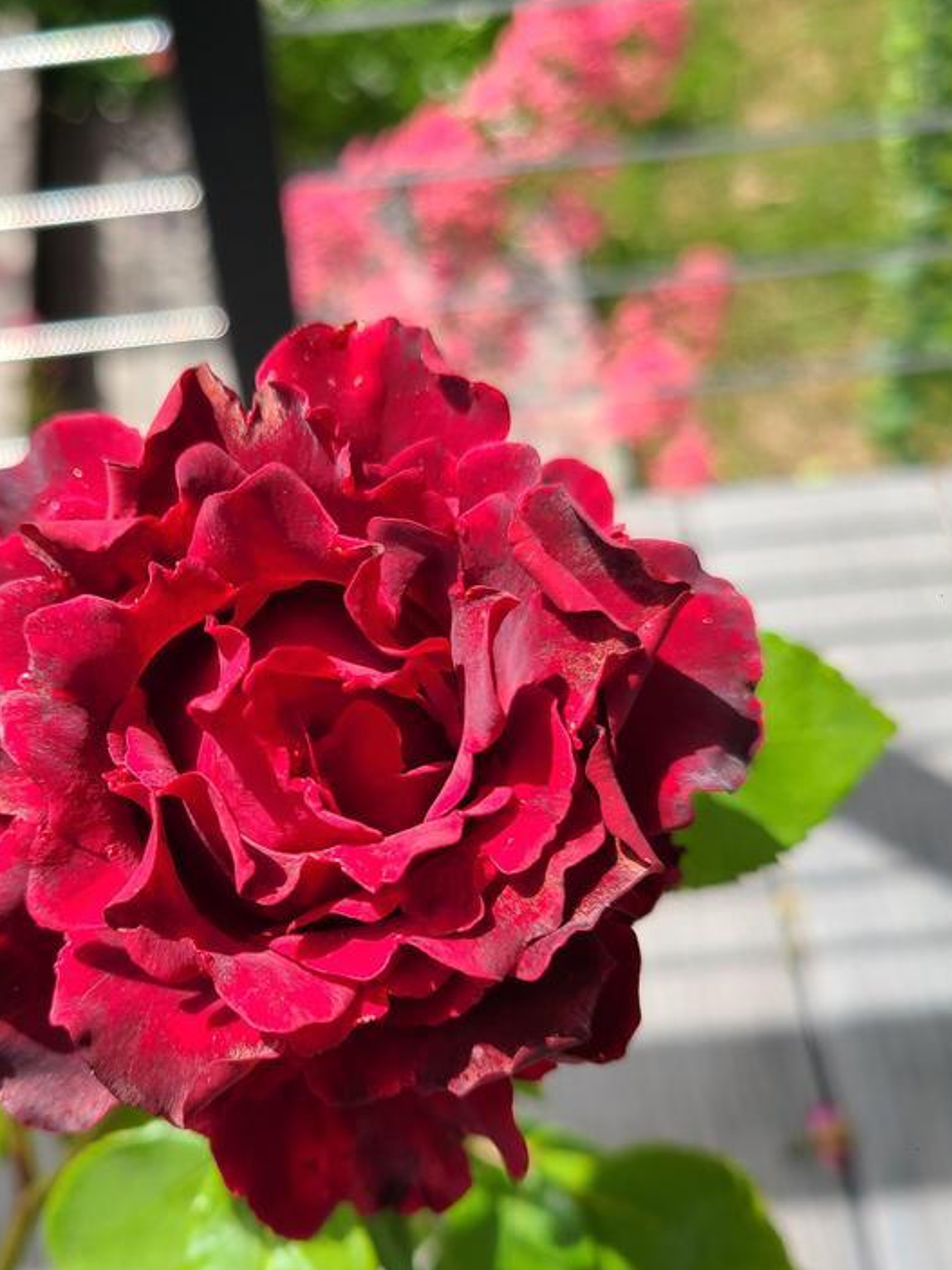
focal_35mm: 37
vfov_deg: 50.1
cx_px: 325
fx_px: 1357
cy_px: 703
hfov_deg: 38.3
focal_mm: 5.4
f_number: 1.8
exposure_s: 1/1145
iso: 40
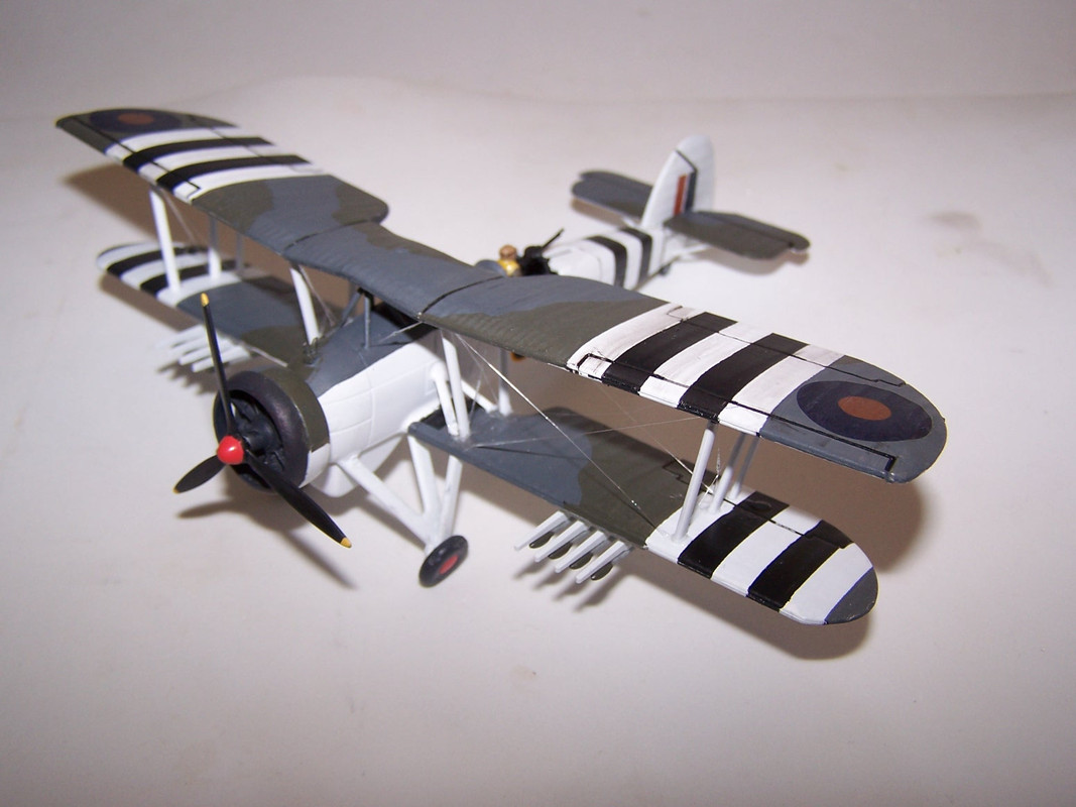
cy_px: 404
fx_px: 1181
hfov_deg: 49.0
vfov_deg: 37.7
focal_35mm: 38
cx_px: 538
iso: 80
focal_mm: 6.3
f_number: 2.8
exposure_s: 1/60
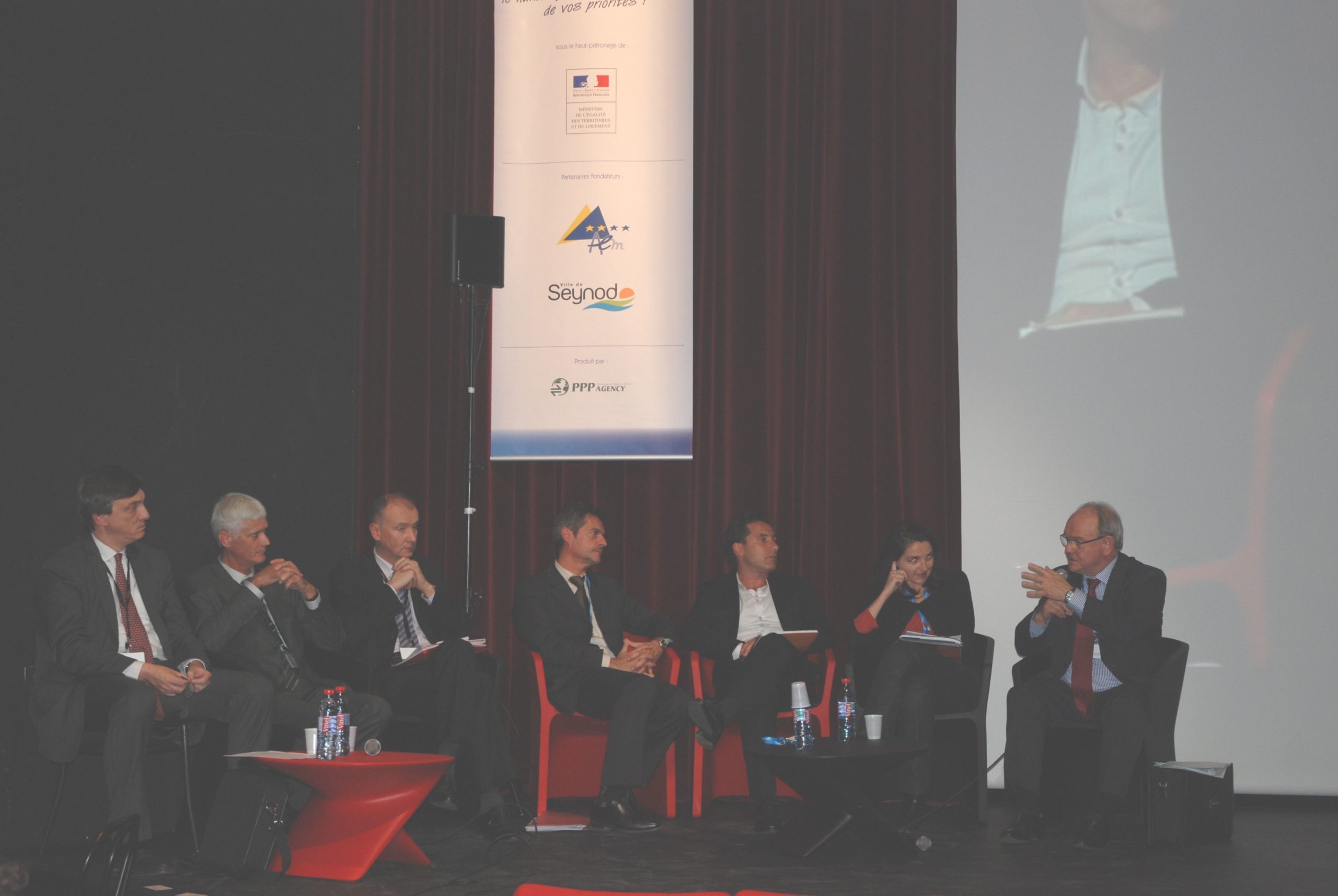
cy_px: 448
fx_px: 2233
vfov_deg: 22.7
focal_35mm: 60
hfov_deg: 33.4
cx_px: 669
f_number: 4.5
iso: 320
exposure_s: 1/60
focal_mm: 40
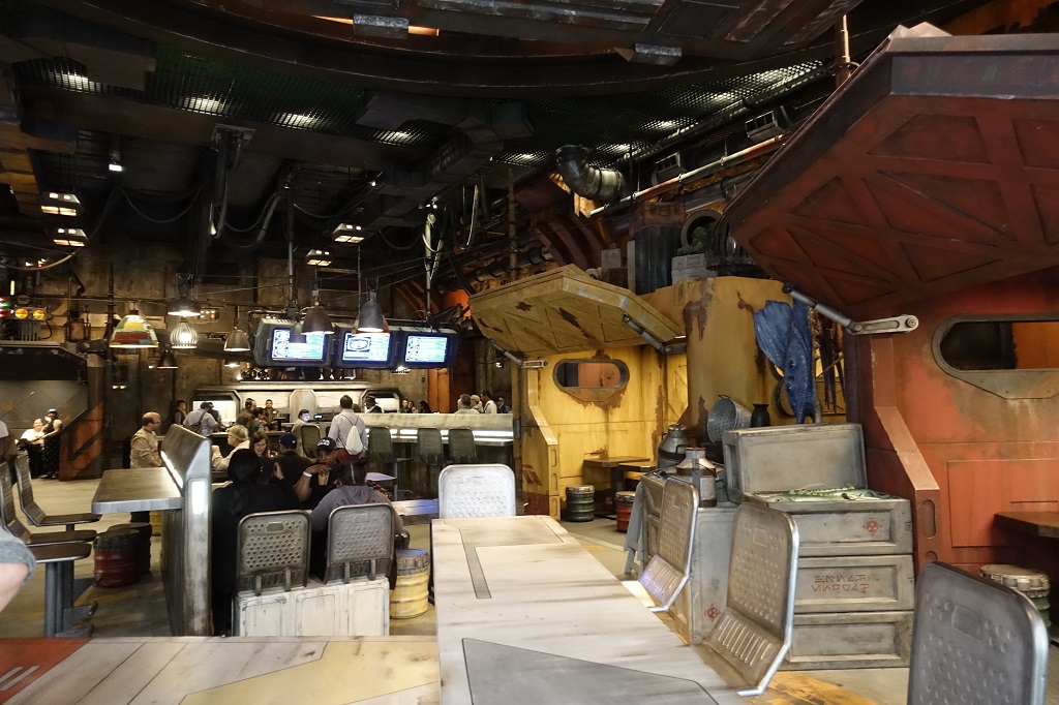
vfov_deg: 53.1
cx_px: 530
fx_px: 706
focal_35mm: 24
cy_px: 352
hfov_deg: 73.8
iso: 1600
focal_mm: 8.8
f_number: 2
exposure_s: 1/30
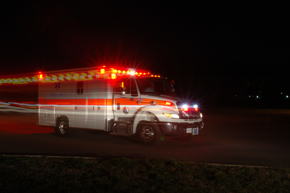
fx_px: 338
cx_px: 145
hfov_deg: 46.4
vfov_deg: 31.8
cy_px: 96
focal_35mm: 42
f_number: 22
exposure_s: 8
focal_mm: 28
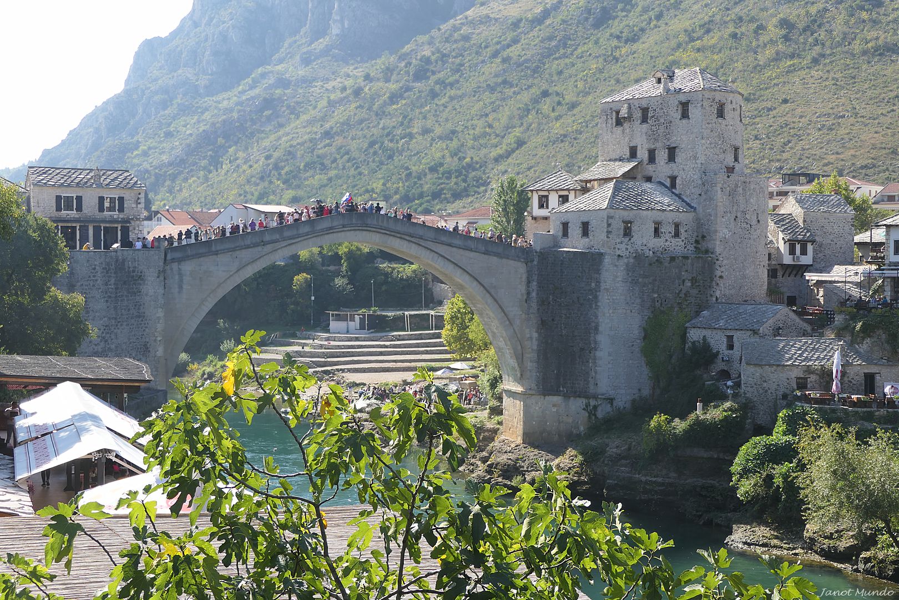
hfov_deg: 37.5
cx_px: 450
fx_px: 1323
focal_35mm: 53
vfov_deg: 25.5
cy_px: 300
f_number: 4
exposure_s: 1/500
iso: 125
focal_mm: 19.3
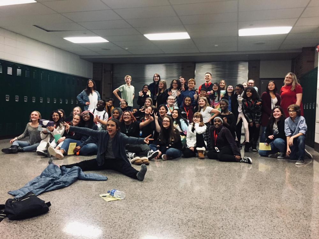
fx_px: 267
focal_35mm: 29
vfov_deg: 48.2
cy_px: 120
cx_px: 160
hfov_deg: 61.7
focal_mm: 4.15
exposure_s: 1/30
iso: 250
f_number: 2.2
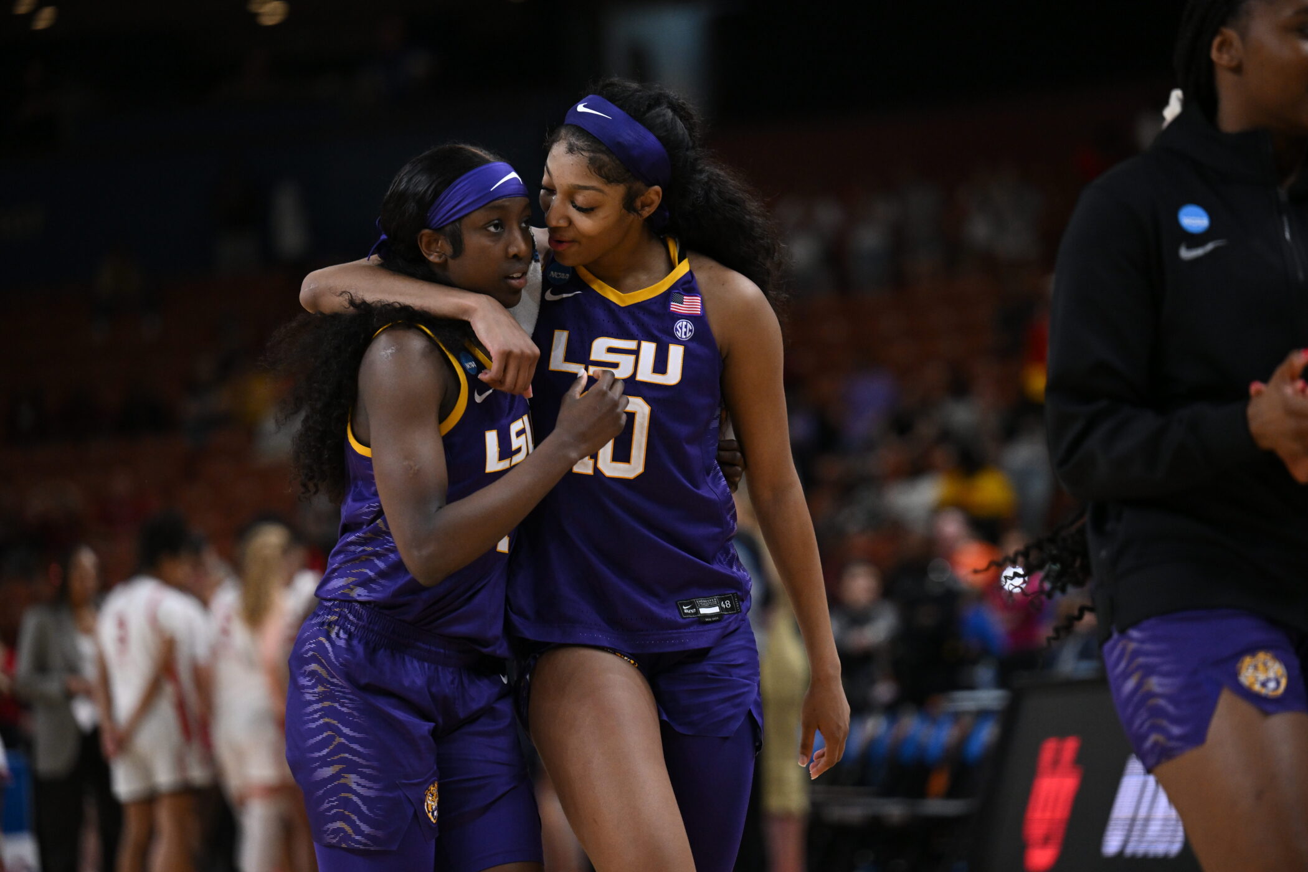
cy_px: 436
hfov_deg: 12.8
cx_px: 654
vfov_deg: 8.6
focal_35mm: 160
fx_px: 5813
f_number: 3.2
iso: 3200
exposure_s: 1/1250
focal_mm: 160
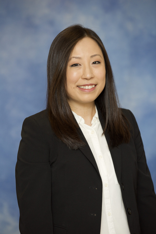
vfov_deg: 12.4
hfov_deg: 8.3
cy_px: 117
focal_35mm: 165
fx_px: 1072
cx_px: 78
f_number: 3.5
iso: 800
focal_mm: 165
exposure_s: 1/250
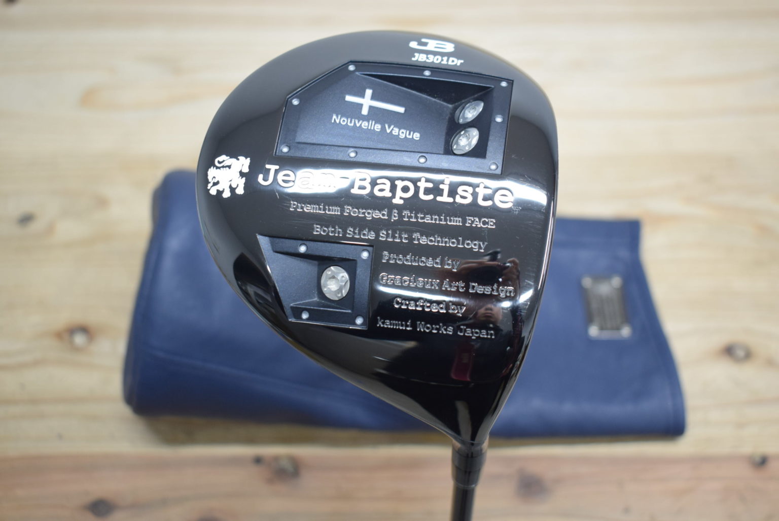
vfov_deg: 28.1
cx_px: 390
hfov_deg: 41.1
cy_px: 260
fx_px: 1040
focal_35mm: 48
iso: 720
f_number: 4.5
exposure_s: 1/60
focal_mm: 32
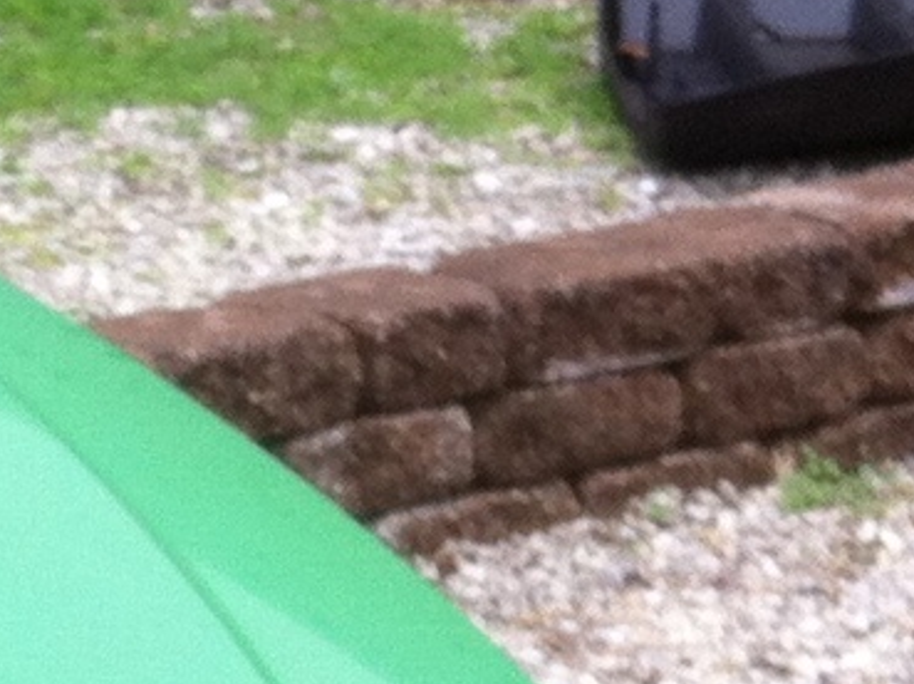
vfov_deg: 7.4
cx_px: -775
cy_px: 1195
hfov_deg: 9.7
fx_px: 5117
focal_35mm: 194
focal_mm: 3.85
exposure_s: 1/40
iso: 80
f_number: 2.8
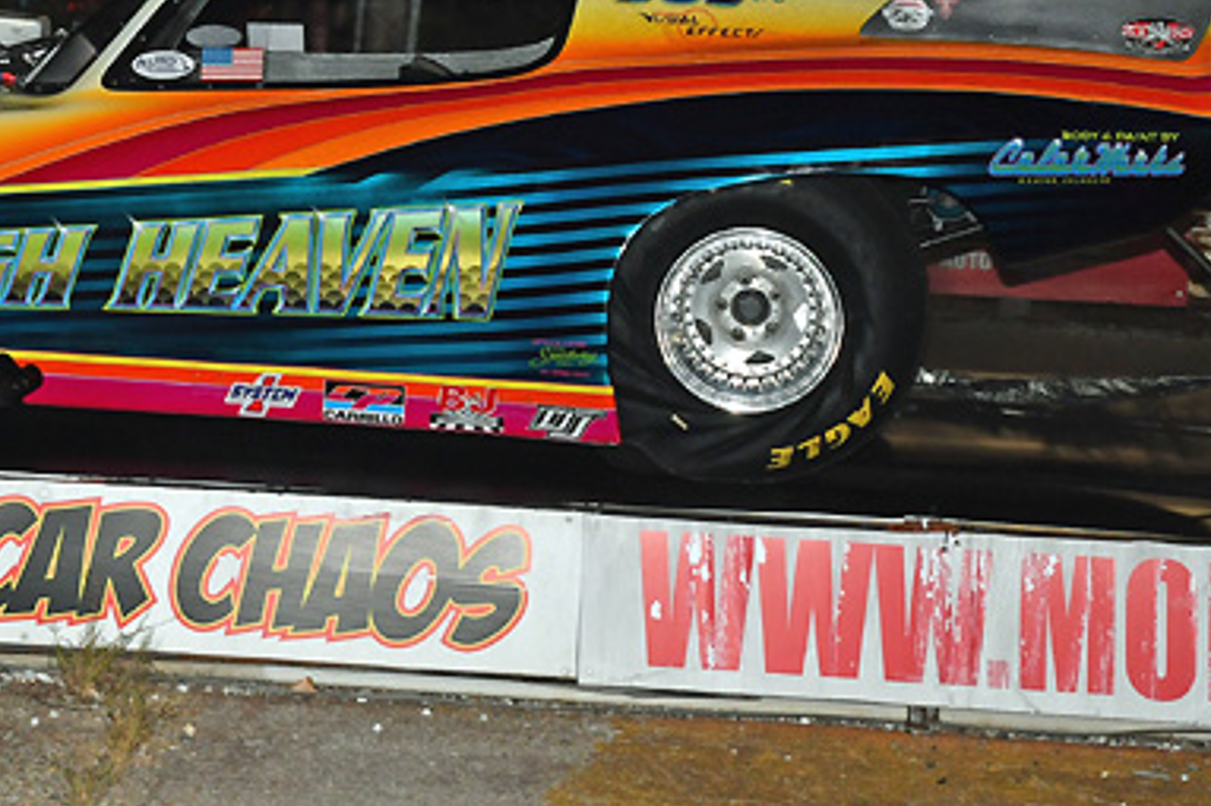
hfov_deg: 13.7
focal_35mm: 149
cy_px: 5
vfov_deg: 9.1
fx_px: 5010
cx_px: 183
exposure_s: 1/250
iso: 250
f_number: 3.3
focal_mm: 38
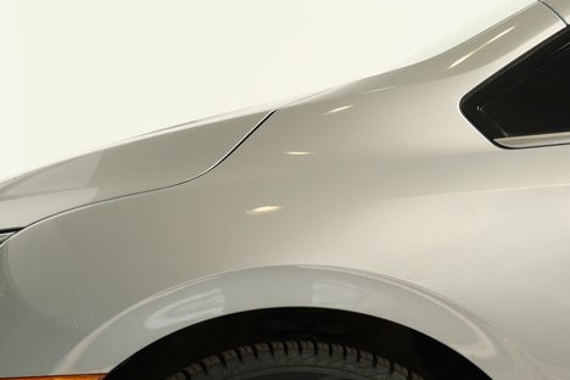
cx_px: 273
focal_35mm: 82
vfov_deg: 16.0
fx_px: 1298
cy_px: 452
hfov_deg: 24.8
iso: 250
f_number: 5
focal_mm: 18
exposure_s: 1/200
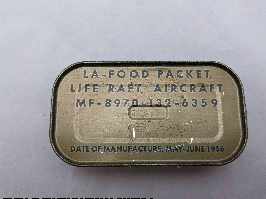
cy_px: 103
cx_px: 139
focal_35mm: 29
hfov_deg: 61.6
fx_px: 223
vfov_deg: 48.2
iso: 91
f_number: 1.73
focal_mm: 4.38
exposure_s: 1/120
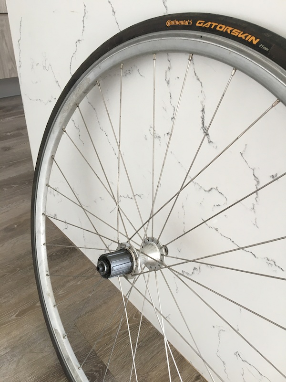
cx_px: 143
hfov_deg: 48.2
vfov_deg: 61.7
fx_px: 319
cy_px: 191
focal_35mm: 29
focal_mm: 4.15
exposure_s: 1/30
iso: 50
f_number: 2.2
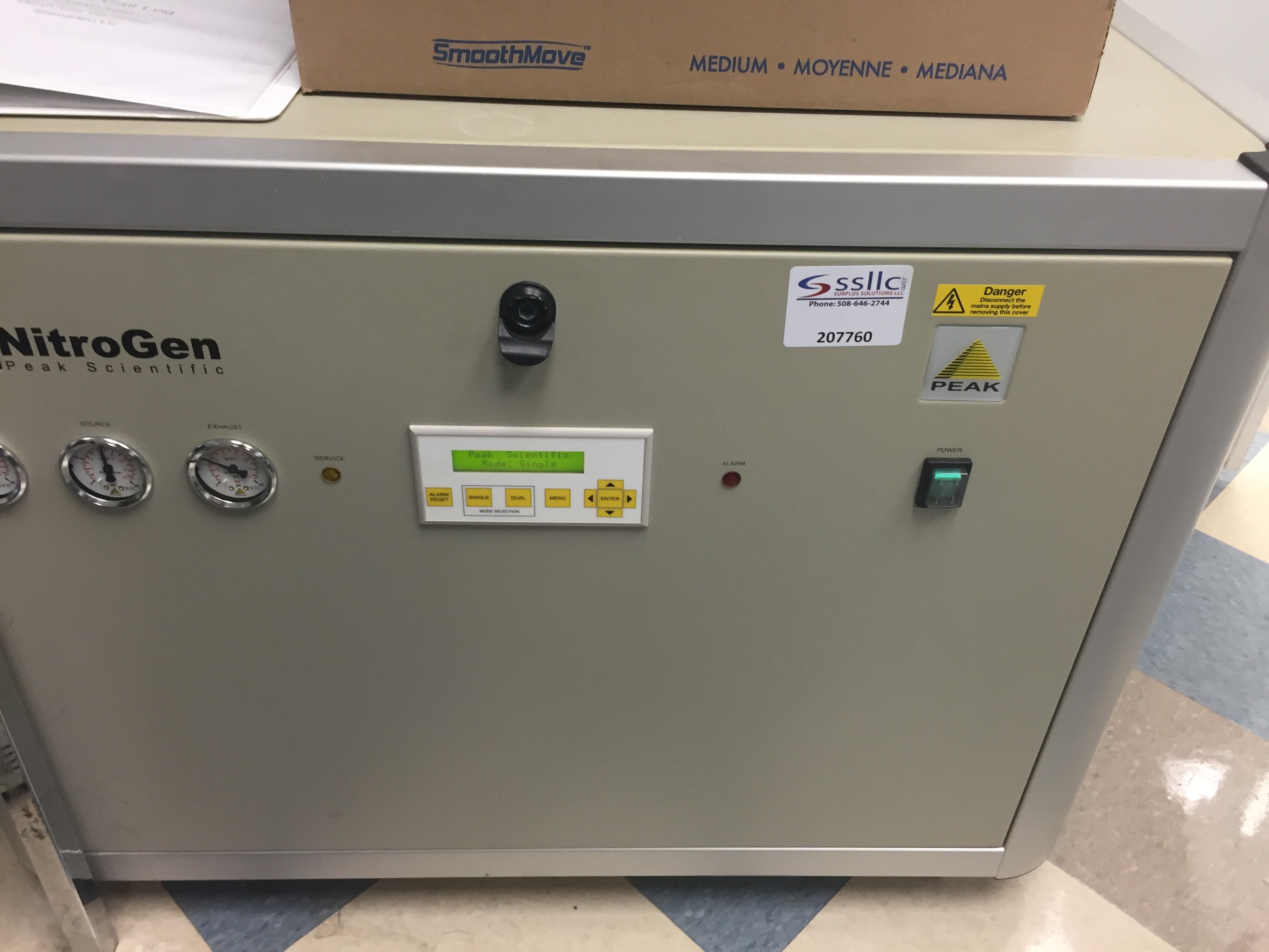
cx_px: 634
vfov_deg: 48.2
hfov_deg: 61.7
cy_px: 476
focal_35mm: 29
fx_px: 1063
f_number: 2.2
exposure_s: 1/30
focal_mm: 4.15
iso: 80
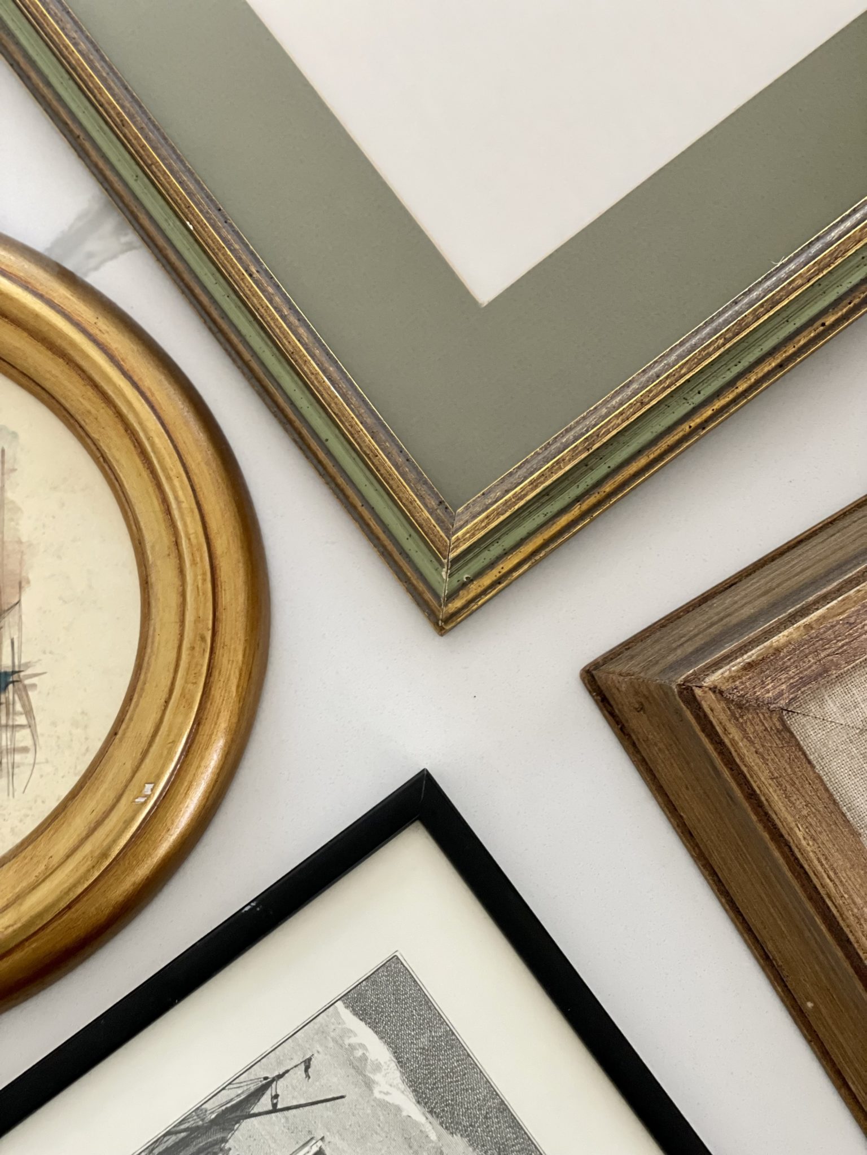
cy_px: 578
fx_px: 1737
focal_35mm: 52
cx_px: 434
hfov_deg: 28.0
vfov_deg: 36.8
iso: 250
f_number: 2
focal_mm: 6
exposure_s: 1/69
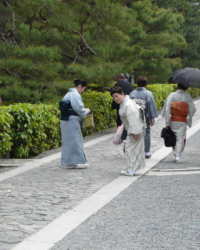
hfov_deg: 13.5
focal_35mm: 114
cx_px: 55
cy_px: 125
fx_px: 843
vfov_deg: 16.9
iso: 100
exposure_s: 1/160
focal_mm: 14.3
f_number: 4
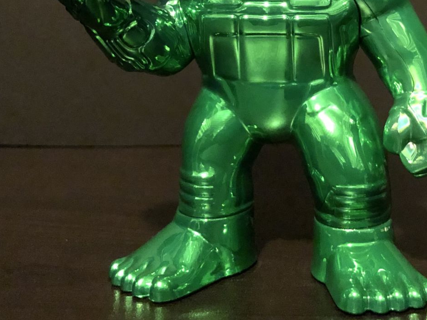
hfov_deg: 32.0
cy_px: -3
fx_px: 740
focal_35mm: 60
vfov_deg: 23.4
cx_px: 273
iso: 400
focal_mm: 4
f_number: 1.8
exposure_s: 1/4
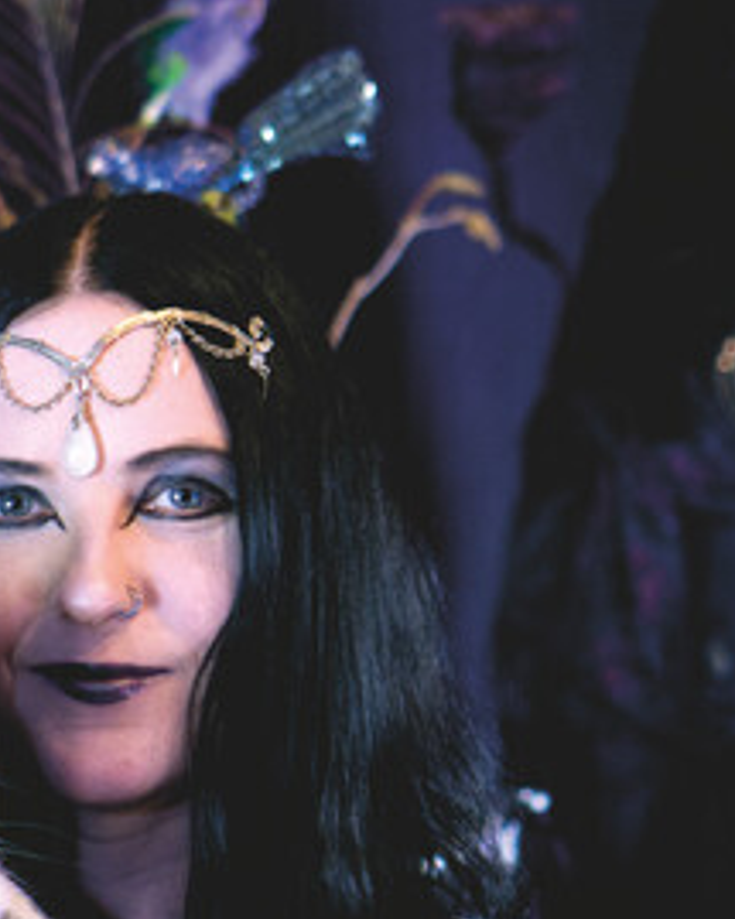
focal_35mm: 128
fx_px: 3488
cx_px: 359
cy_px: 577
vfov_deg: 15.0
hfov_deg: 12.0
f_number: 2
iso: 1600
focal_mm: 35
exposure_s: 1/125
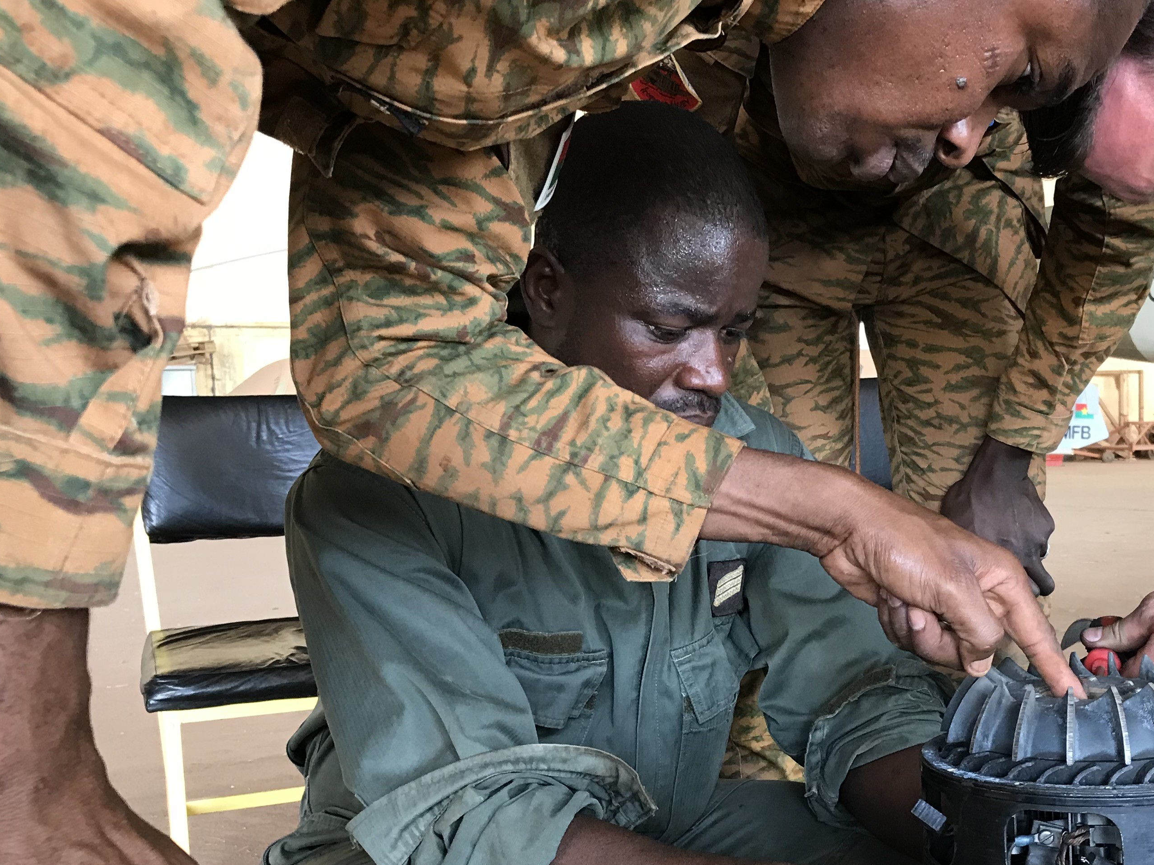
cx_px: 796
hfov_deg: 42.2
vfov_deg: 32.6
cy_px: 564
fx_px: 1467
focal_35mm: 44
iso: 40
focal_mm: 3.99
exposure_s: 1/25
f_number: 1.8
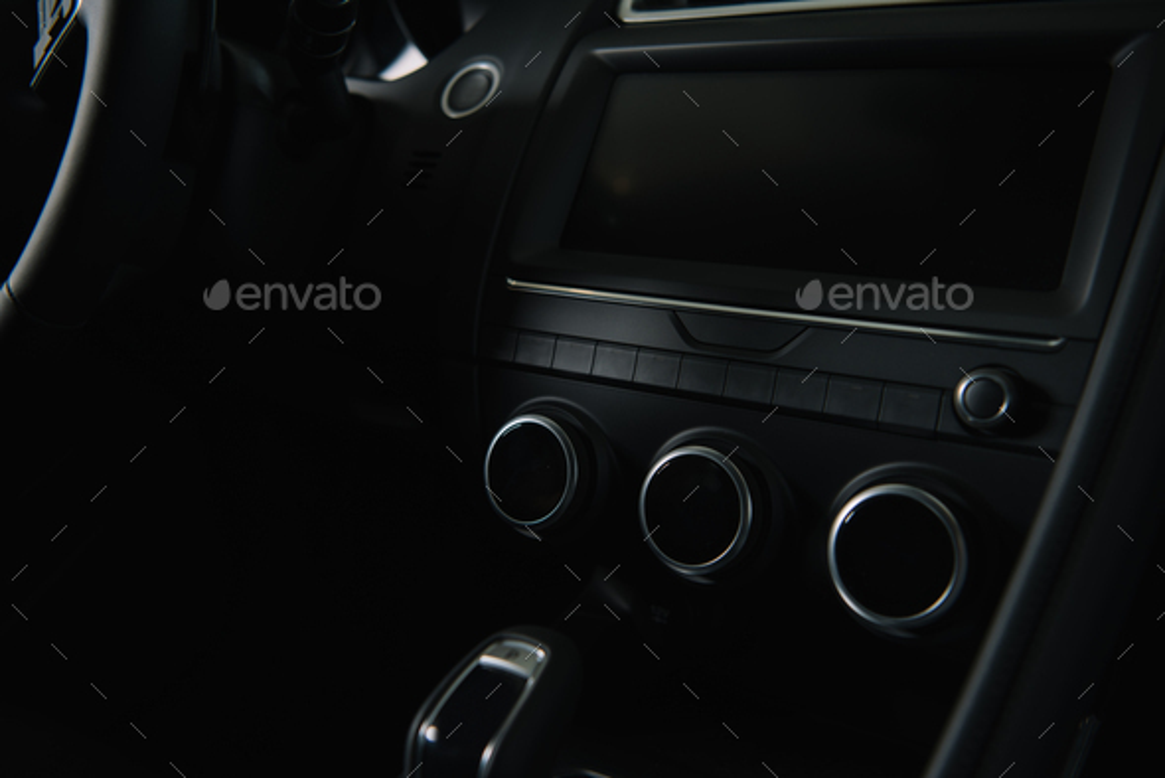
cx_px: 582
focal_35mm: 38
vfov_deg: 35.1
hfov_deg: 50.7
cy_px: 389
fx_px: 1230
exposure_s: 1/160
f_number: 4
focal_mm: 38
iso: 100
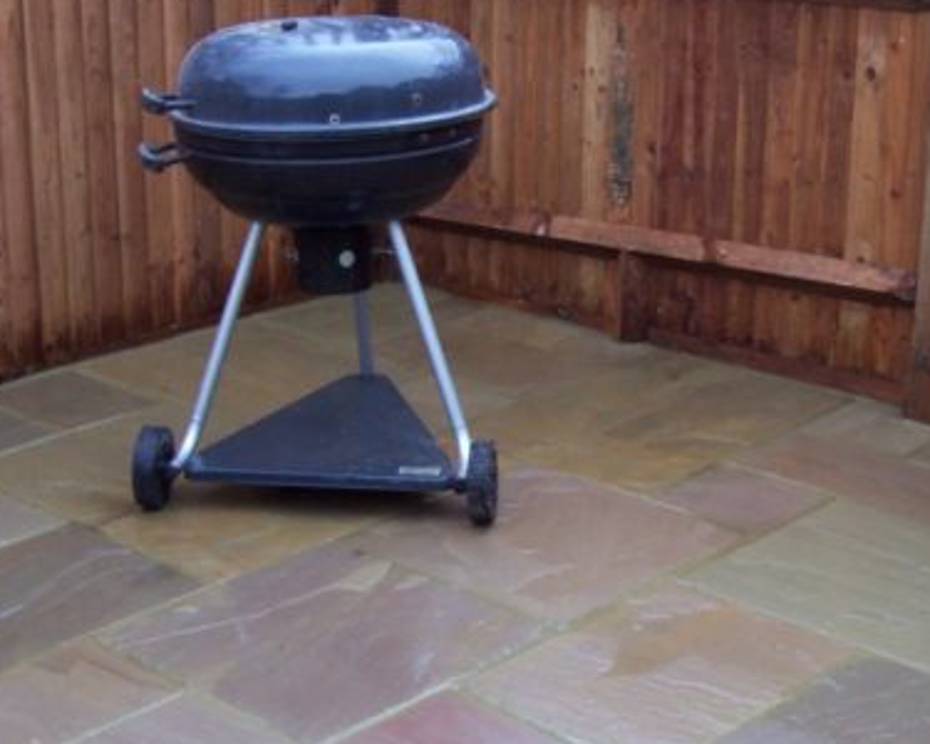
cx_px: 677
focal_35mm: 68
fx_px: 1872
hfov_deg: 27.6
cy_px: 419
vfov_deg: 22.5
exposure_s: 1/44.4
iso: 80
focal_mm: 5.6
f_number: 2.7
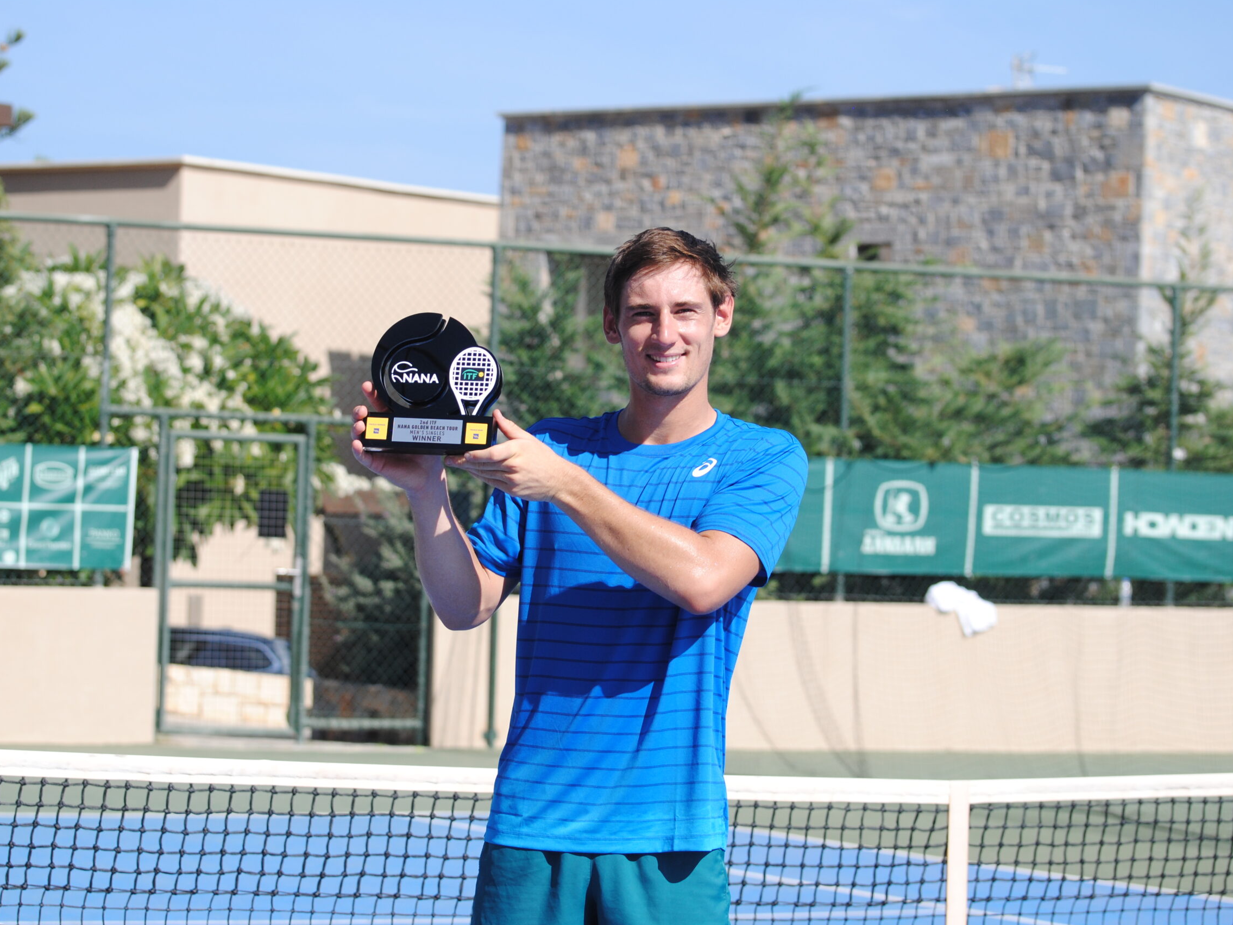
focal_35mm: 114
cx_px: 545
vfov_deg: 13.0
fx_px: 4061
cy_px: 462
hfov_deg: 17.3
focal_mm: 70
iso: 140
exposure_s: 1/1000
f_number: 4.5
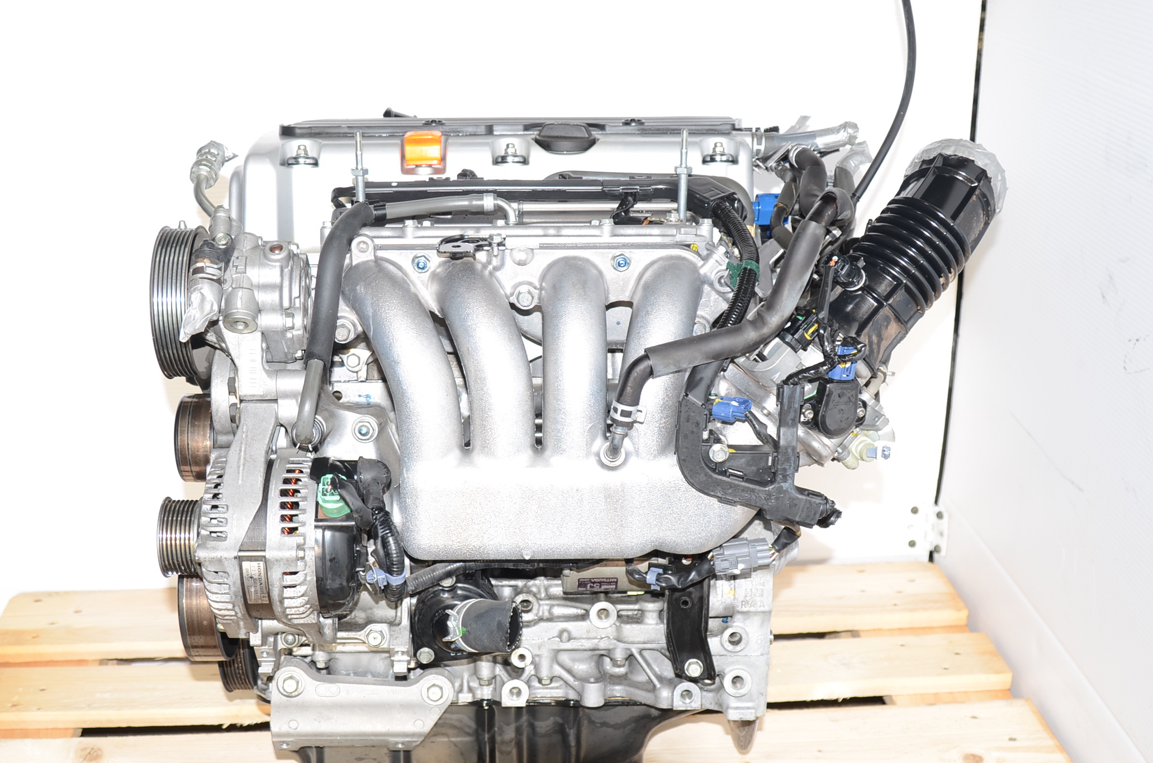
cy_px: 412
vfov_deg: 31.0
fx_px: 1374
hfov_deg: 45.5
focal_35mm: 43
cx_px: 540
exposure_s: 1/100
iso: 100
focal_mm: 24
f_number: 4.5
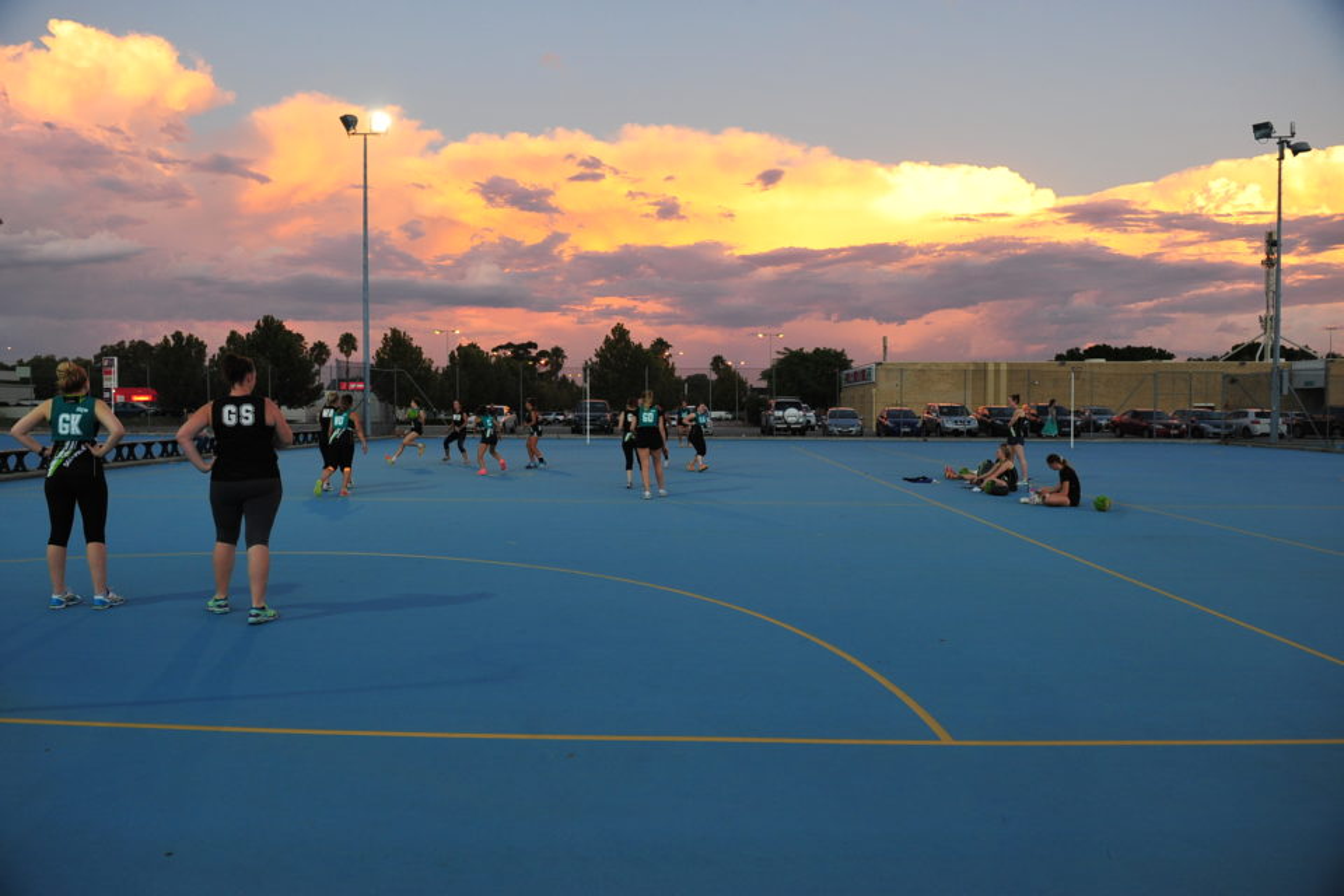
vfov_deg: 53.1
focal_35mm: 24
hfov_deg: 73.7
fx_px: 896
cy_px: 448
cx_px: 672
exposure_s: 1/250
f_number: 4.5
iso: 1000
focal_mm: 24
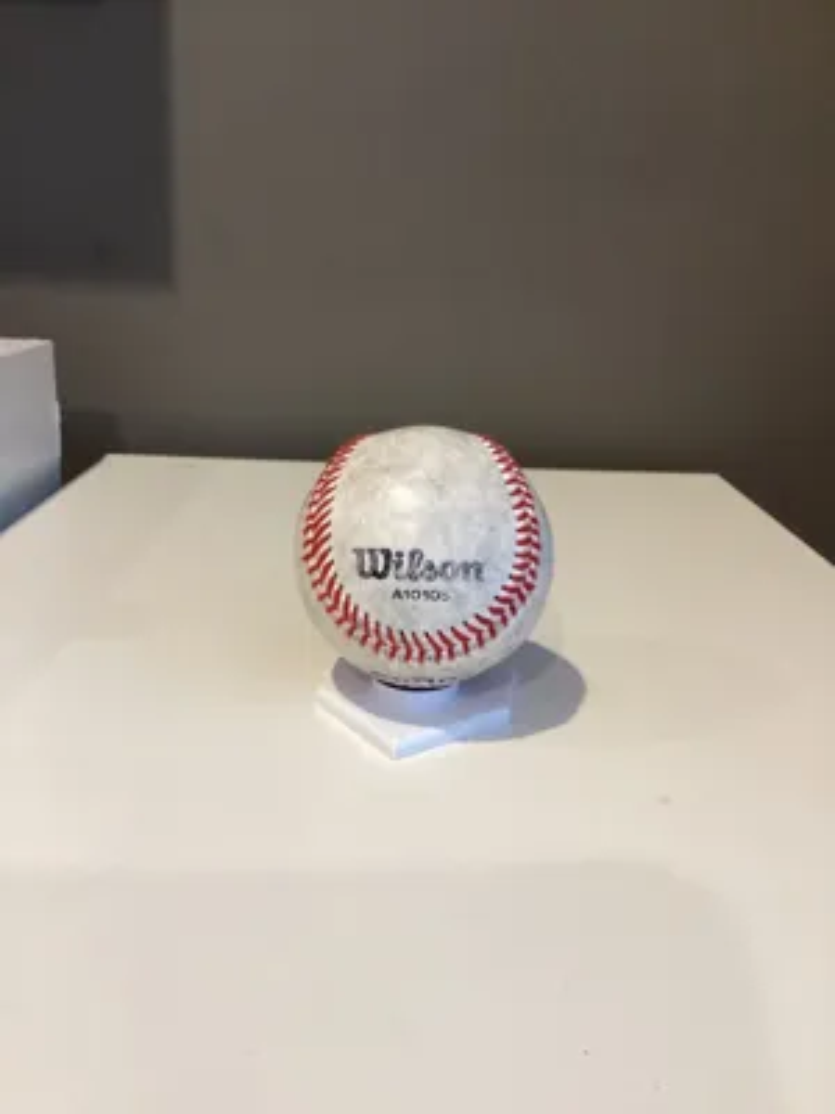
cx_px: 418
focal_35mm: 31
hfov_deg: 45.4
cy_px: 557
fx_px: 997
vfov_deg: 58.4
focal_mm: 3.3
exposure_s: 1/60
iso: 320
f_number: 2.4
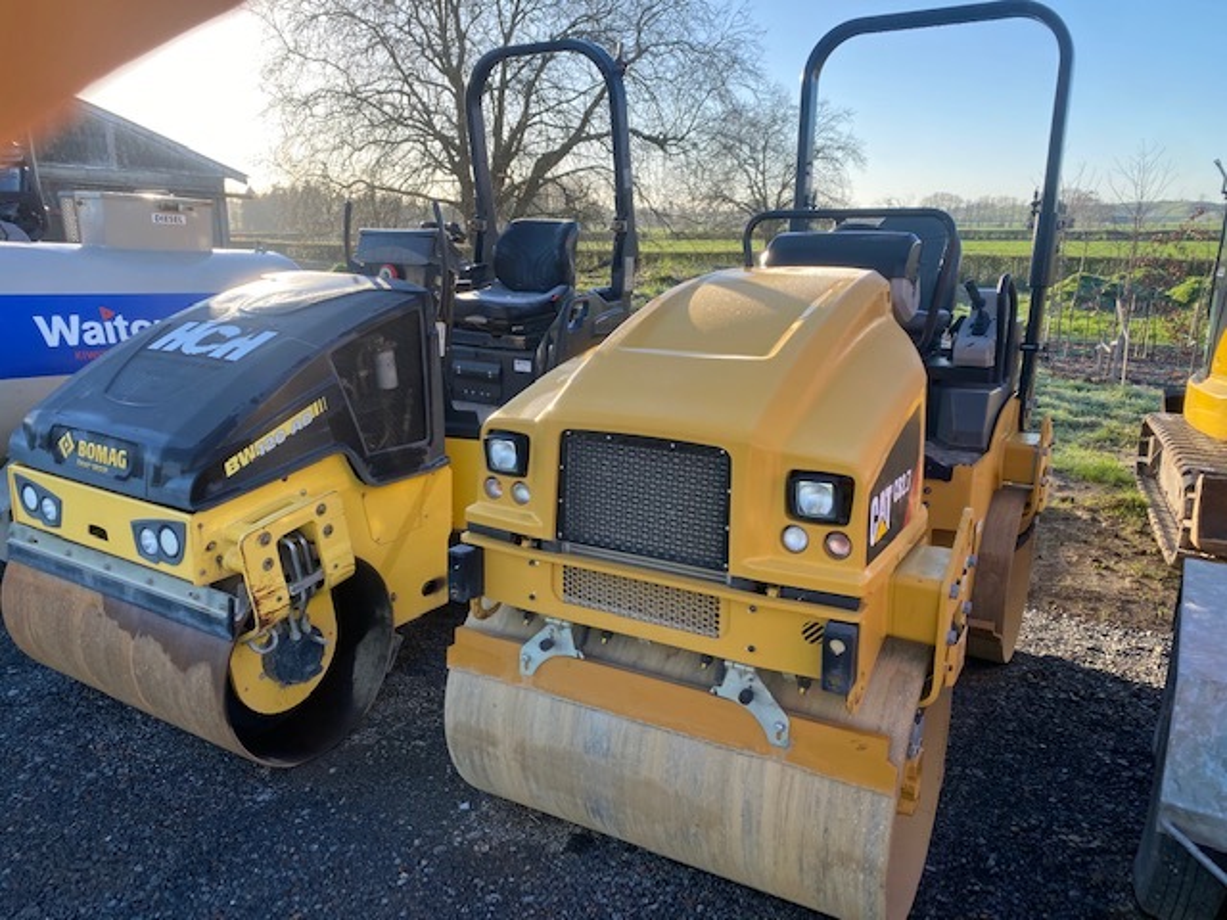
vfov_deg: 53.1
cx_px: 614
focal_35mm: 26
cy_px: 460
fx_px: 922
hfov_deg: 67.3
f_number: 1.8
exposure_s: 1/588
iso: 32
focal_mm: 4.25
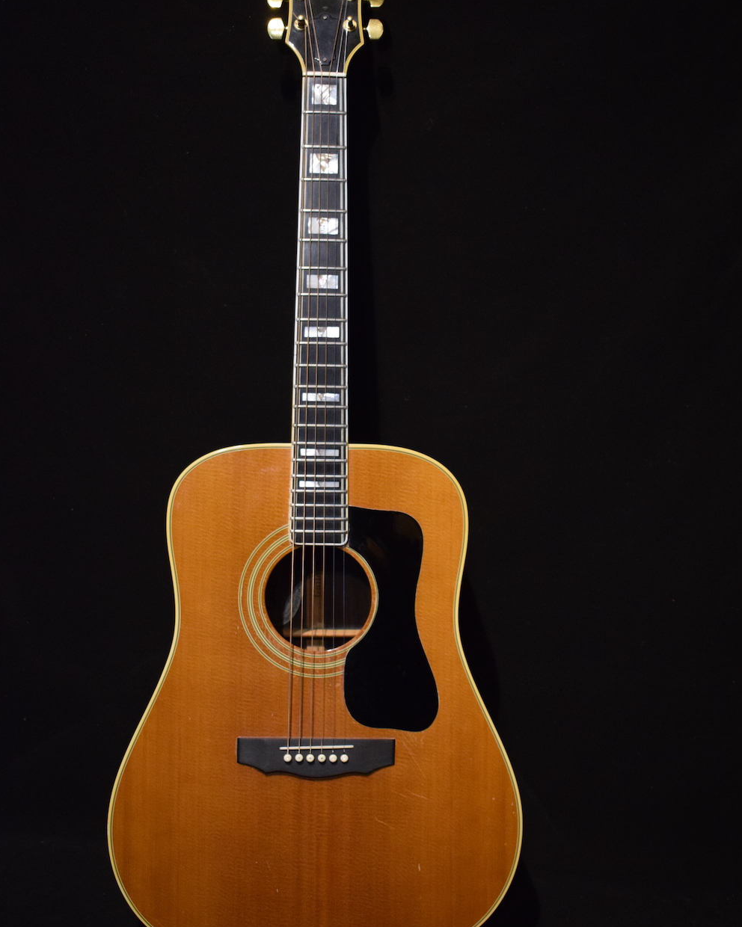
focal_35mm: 43
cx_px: 370
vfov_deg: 43.3
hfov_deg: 35.2
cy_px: 450
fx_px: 1168
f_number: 4
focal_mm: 25
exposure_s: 1/30
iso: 2200
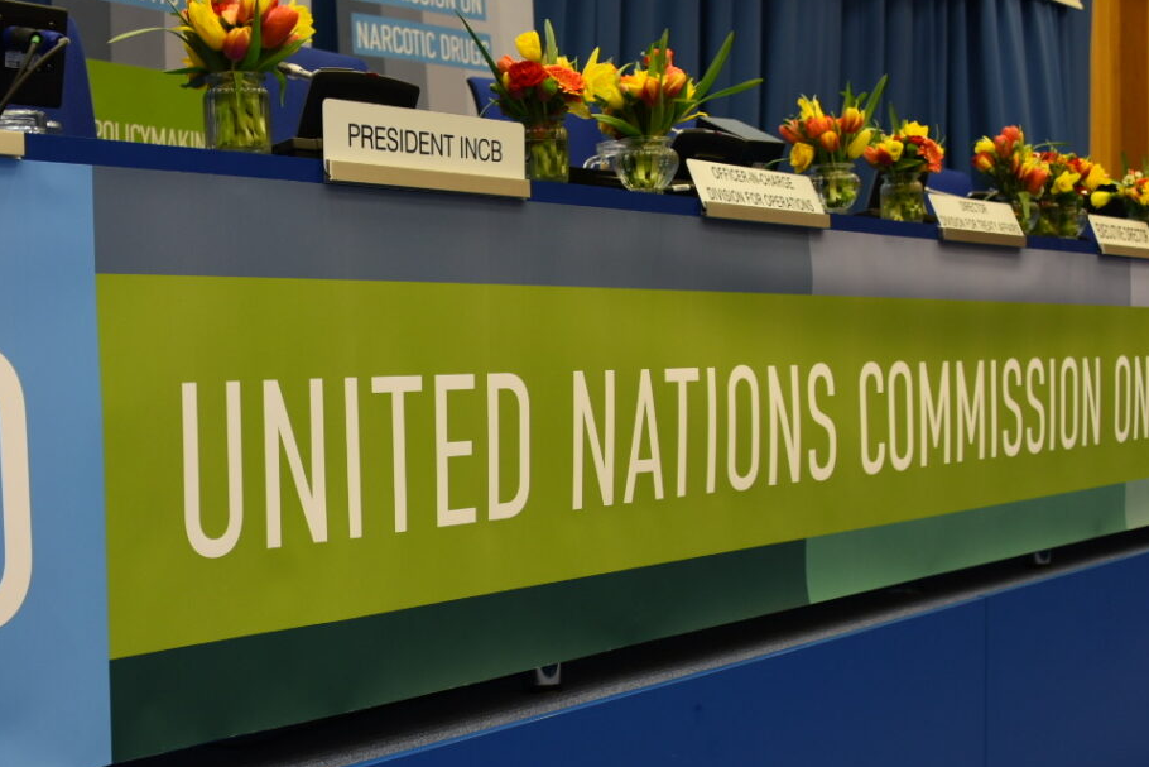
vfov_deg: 24.9
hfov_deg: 36.6
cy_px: 508
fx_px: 1724
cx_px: 419
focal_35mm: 54
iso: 560
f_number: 4
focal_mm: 32
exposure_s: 1/60
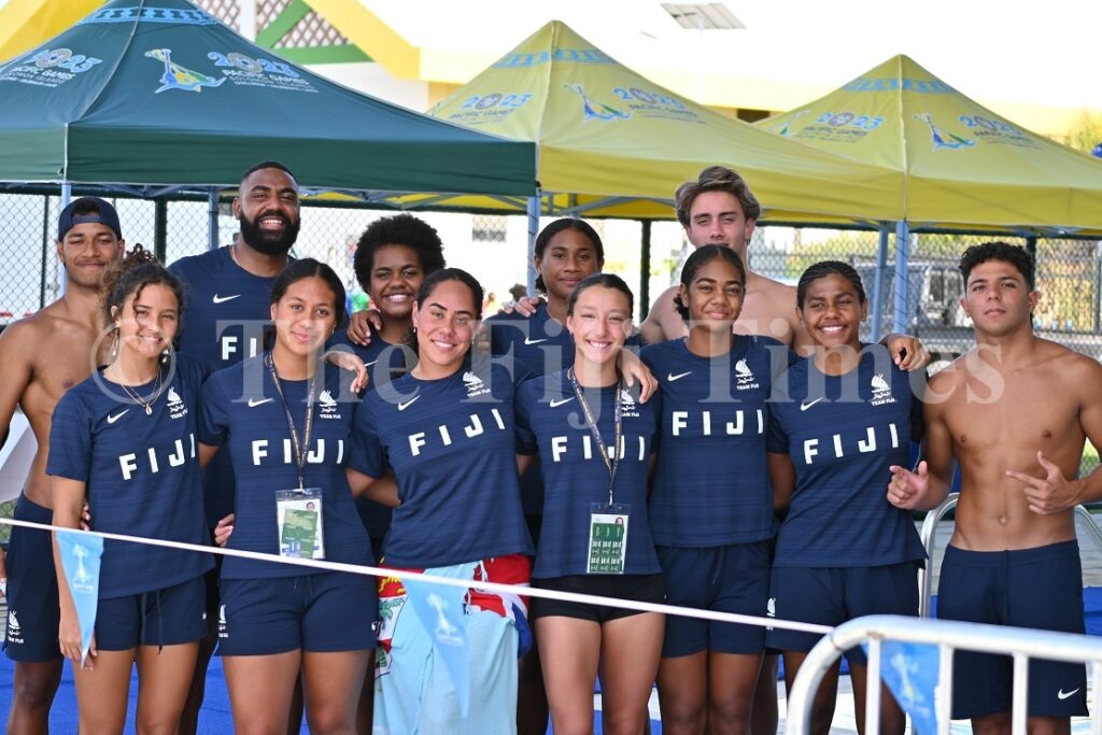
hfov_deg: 19.5
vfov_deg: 13.0
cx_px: 551
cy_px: 368
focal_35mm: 105
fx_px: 3214
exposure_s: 1/500
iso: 220
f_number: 4.5
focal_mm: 70
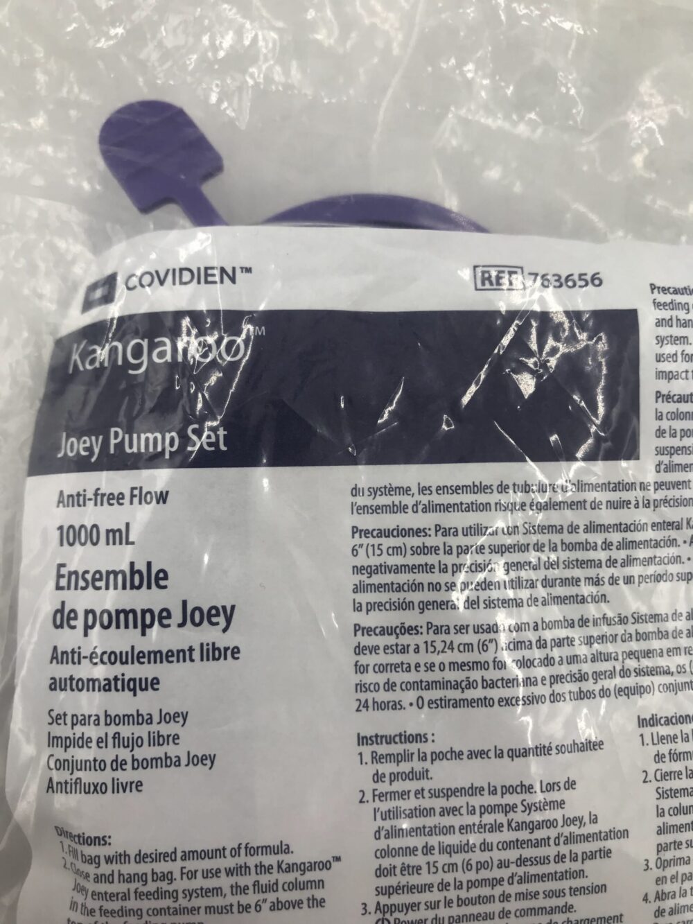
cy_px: 462
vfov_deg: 63.4
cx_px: 346
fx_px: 747
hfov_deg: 49.8
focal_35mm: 28
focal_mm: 3.99
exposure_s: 1/146
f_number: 1.8
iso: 20
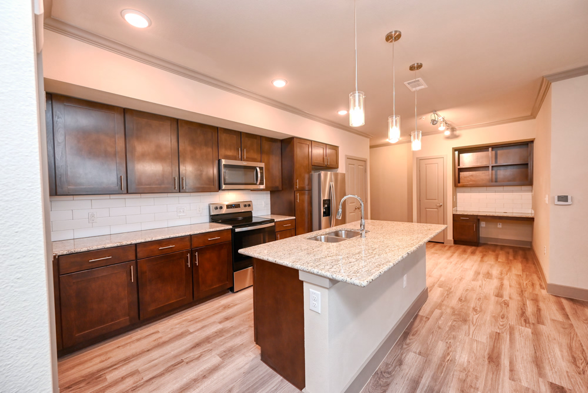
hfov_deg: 104.2
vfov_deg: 81.3
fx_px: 229
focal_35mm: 14
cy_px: 196
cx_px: 294
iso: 800
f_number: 7.1
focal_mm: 14
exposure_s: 1/25
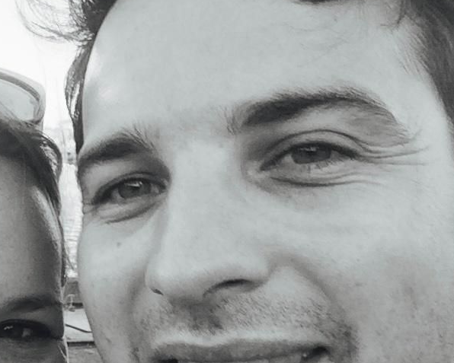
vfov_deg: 23.3
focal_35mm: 65
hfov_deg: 27.1
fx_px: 874
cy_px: 269
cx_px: -22
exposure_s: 1/142
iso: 50
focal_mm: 2.15
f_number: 2.4
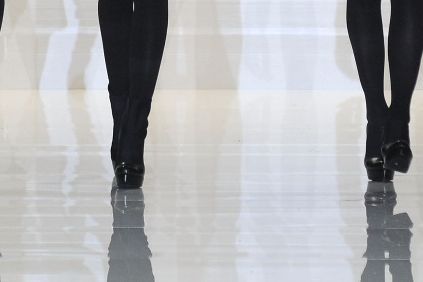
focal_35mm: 686
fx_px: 8054
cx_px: 3
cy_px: -169
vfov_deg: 2.0
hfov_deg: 3.0
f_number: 5
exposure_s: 1/500
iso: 1250
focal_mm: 200
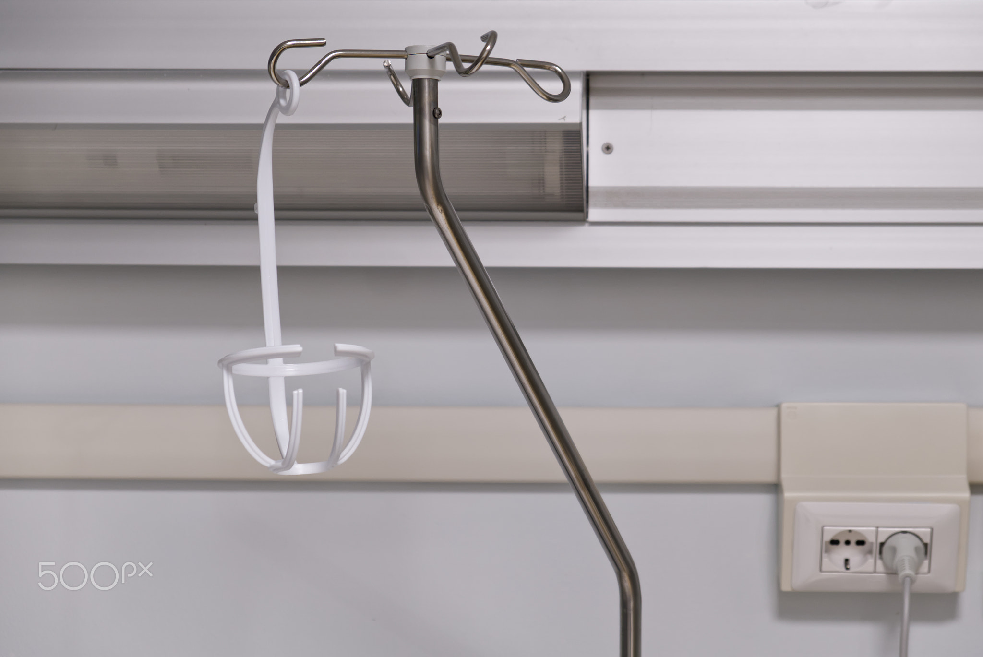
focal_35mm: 83
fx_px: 2268
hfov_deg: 24.5
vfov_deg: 16.5
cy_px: 328
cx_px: 492
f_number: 4
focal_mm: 55
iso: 200
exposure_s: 1/20
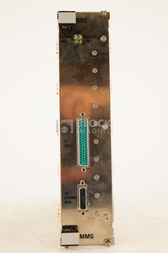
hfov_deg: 27.0
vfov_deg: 39.6
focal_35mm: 50
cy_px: 126
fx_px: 351
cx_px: 84
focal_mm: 50
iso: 1600
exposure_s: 1/160
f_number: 13
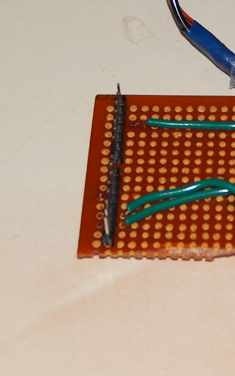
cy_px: 188
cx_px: 214
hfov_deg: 5.4
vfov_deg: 8.7
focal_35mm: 242
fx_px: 2478
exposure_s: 1/30
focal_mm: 28.7
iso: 200
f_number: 5.1
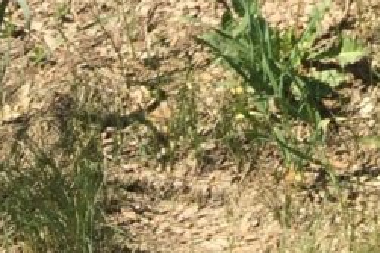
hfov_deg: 11.8
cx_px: 309
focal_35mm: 173
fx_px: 1825
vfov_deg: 6.3
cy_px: -809
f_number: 2.2
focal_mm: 4.15
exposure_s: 1/1244
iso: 32
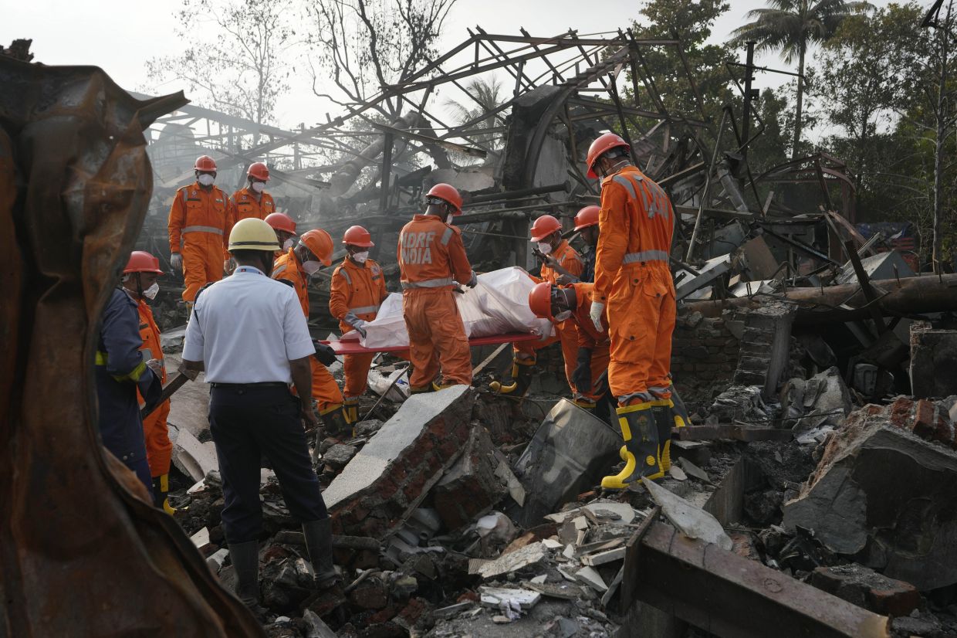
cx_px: 478
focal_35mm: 35
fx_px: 930
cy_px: 319
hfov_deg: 54.4
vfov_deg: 37.8
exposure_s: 1/2000
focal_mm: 35
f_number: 5.6
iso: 400
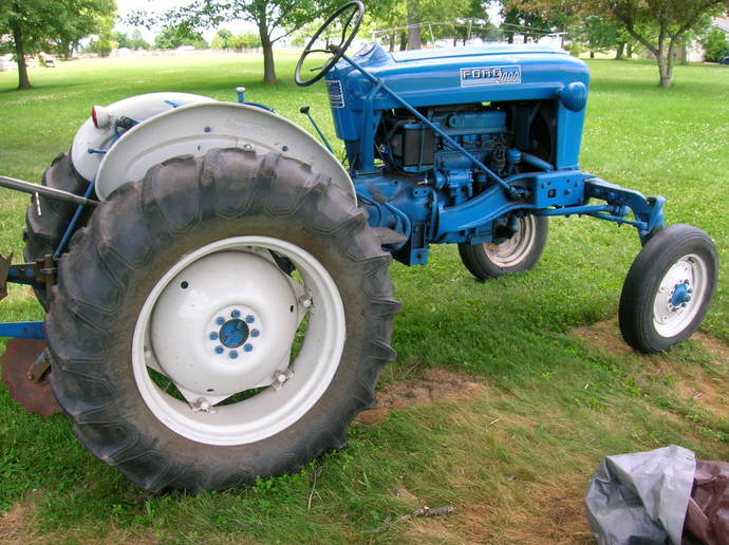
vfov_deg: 41.7
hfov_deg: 54.0
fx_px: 715
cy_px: 272
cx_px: 364
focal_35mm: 34
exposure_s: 1/53.3
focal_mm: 5.7
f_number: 4.9
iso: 50
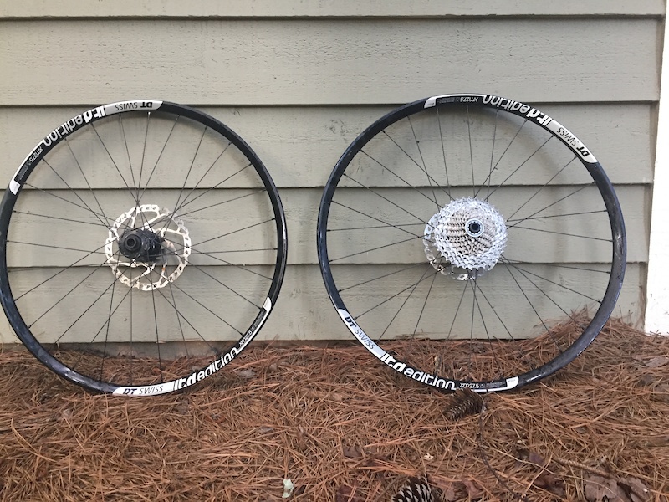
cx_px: 334
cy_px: 251
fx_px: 560
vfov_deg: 48.2
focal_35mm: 29
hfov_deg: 61.7
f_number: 2.2
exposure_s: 1/30
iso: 125
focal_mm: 4.15
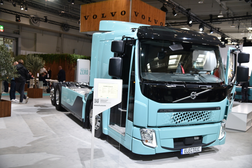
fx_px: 238
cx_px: 126
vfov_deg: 38.9
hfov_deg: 55.8
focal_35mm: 34
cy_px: 84
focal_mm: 34
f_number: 4.5
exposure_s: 1/80
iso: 400
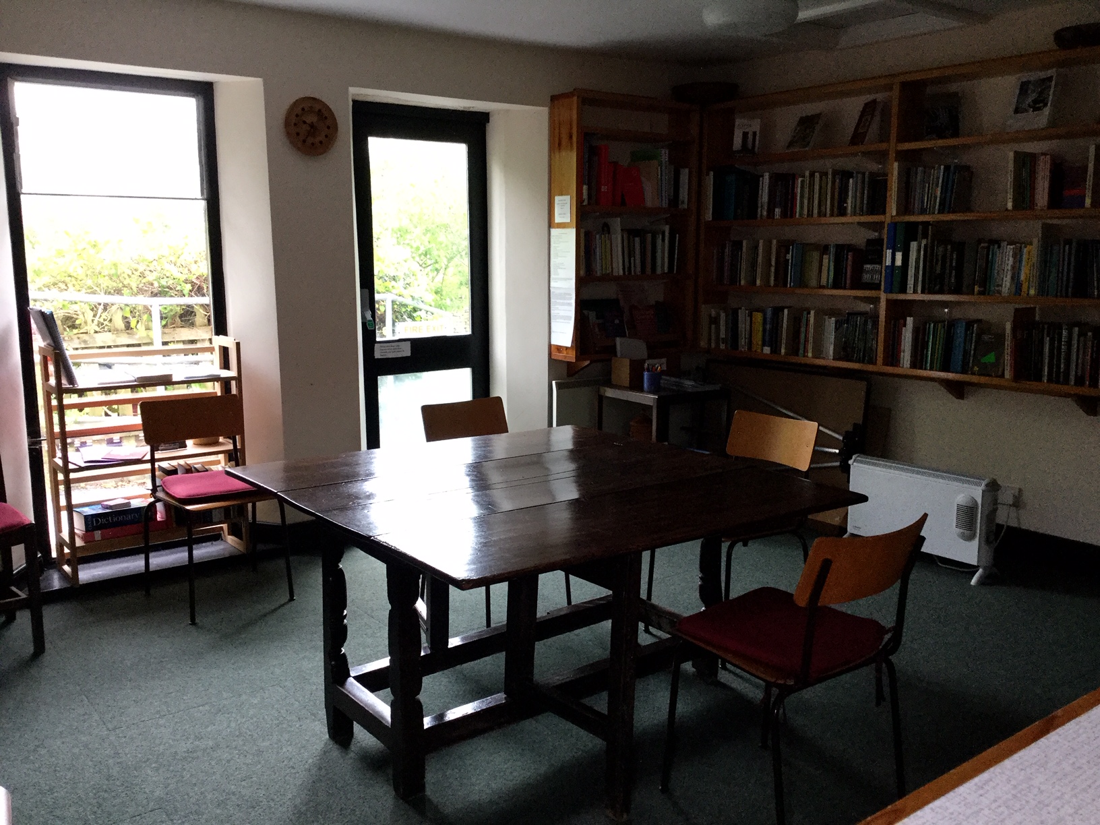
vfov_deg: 45.4
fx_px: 985
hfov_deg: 58.4
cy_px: 412
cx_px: 550
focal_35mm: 31
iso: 100
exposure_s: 1/33
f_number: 2.4
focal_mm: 3.3
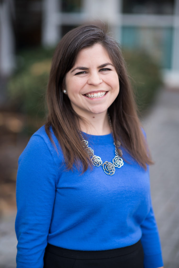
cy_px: 134
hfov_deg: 16.1
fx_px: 633
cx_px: 90
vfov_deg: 23.9
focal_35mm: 85
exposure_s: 1/1250
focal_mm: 85
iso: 320
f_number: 2
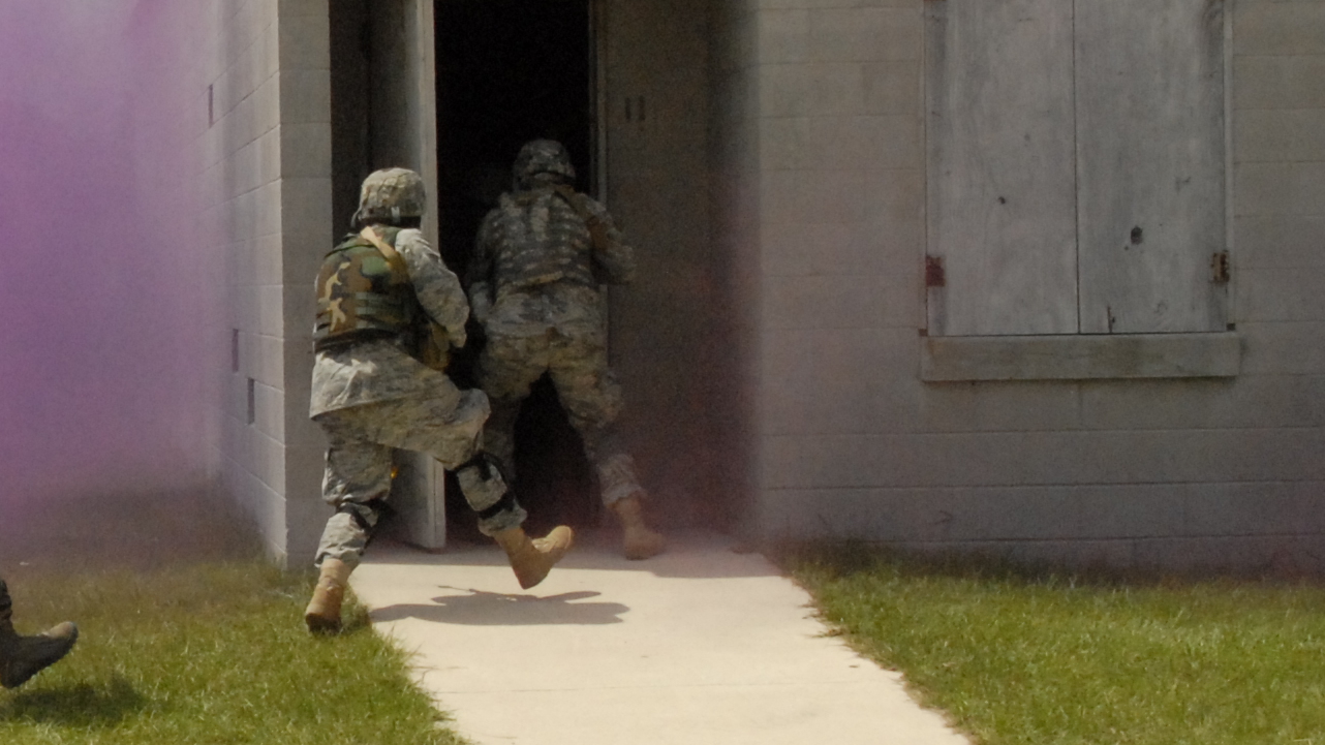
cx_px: -110
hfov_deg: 21.4
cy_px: 405
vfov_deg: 12.7
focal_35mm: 95
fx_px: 3338
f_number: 11
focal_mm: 20
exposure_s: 1/1600
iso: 1000
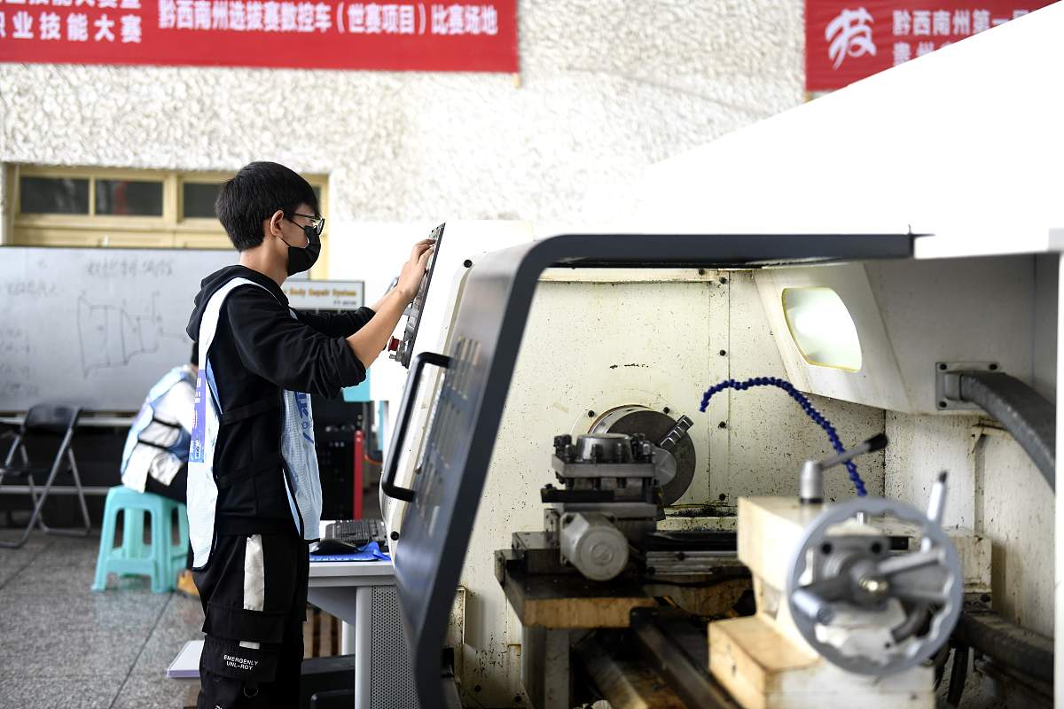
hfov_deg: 36.2
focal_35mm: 55
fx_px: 1625
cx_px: 532
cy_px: 354
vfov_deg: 24.6
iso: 800
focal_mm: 55
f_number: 2.8
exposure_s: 1/320
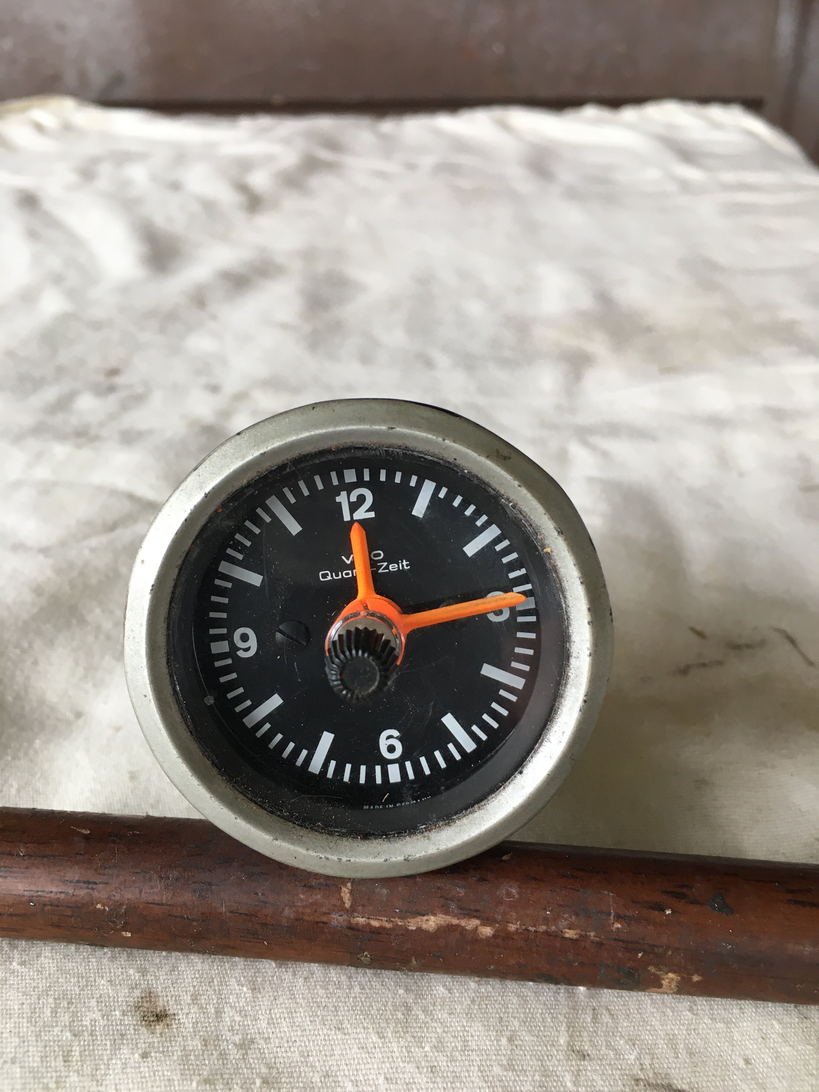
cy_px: 546
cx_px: 410
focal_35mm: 29
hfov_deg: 48.2
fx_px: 915
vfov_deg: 61.7
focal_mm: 4.15
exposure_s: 1/30
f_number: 2.2
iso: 25
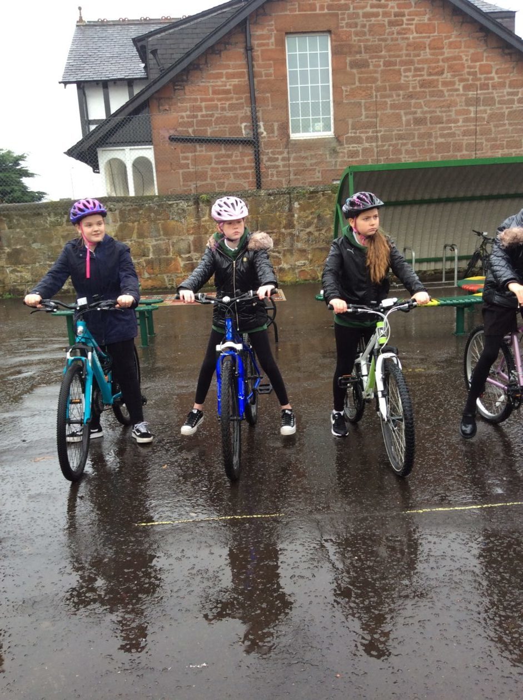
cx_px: 262
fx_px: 646
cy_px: 350
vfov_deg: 56.9
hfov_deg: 44.1
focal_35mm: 32
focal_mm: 3.3
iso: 32
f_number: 2.4
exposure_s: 1/50
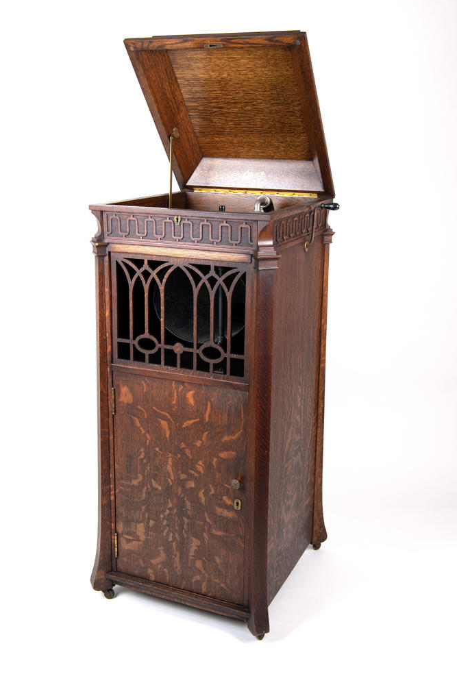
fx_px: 799
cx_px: 210
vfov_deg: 46.4
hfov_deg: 31.9
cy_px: 325
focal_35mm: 42
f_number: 8
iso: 100
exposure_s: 1/125
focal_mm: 35
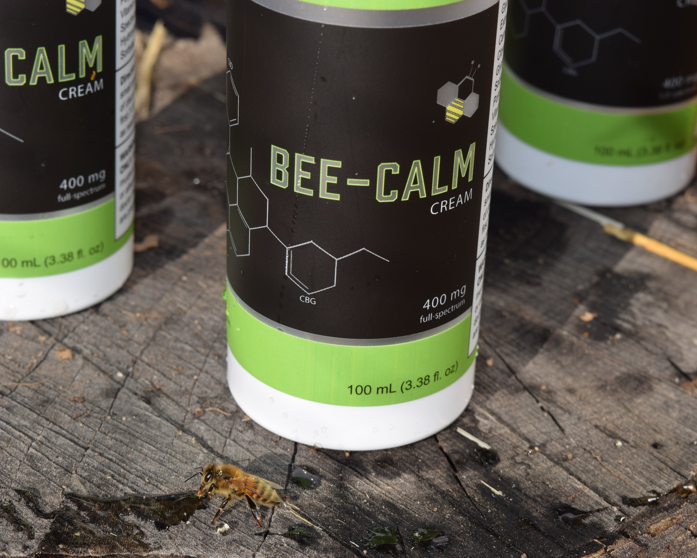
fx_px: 1815
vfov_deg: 17.5
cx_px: 279
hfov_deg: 21.7
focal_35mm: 88
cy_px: 279
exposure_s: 1/200
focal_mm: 52
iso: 100
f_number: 13
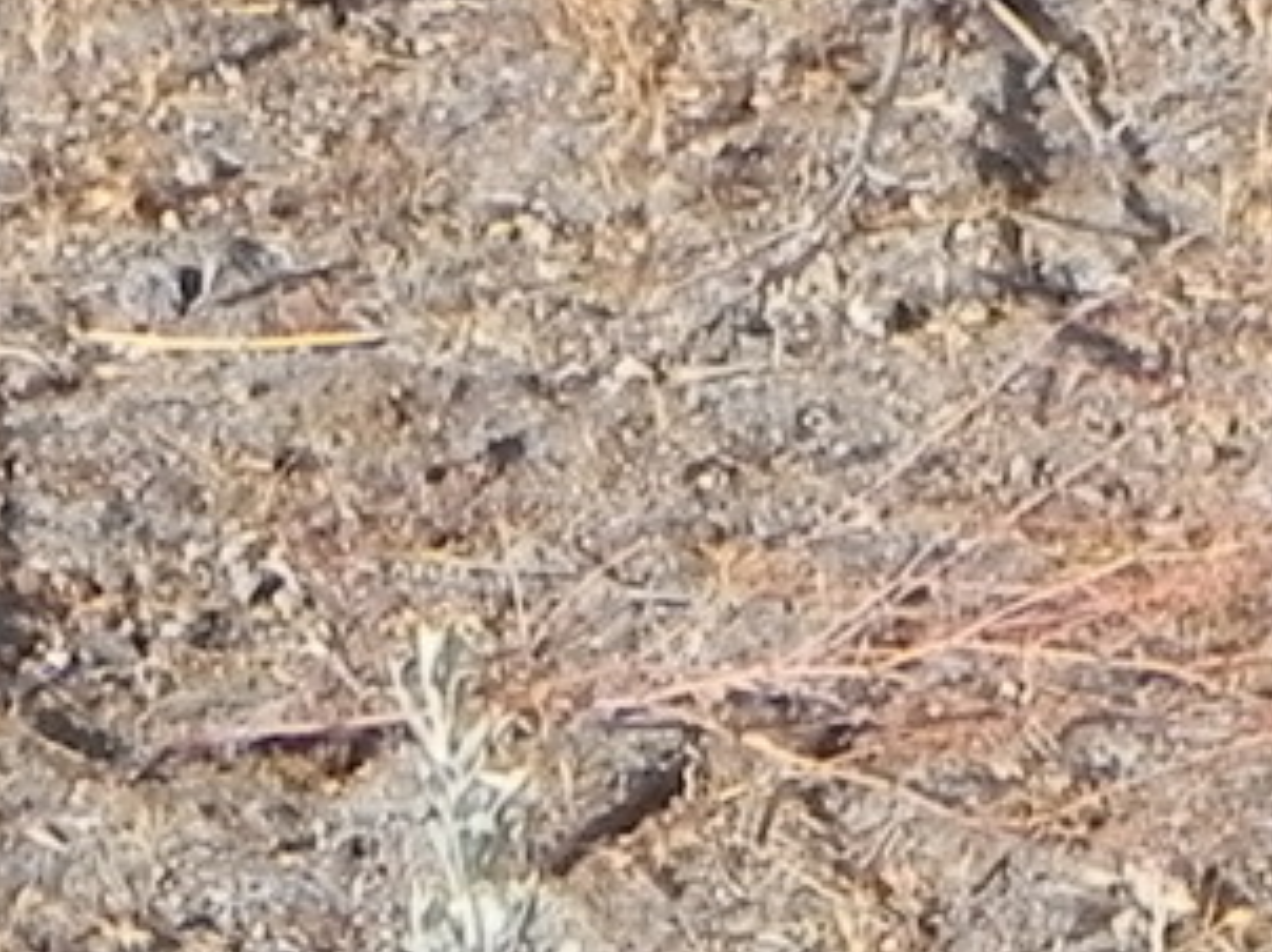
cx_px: 1184
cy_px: 3008
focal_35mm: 353
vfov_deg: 4.1
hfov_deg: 5.6
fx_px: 12961
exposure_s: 1/342
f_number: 7.1
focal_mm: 9.2
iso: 160
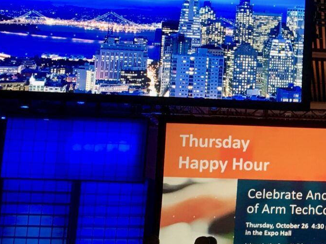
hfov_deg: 19.8
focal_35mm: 88
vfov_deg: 16.8
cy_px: 138
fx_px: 829
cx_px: 466
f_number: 2.2
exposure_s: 1/15
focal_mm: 4.15
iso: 25
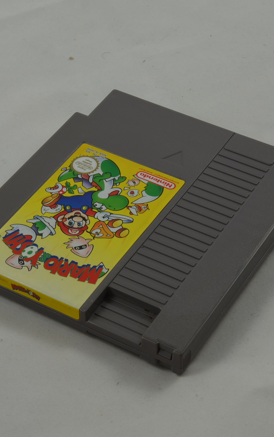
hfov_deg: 14.1
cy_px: 218
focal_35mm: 93
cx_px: 107
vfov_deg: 22.3
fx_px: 1111
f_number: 20
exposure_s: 1/3
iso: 100
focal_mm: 40
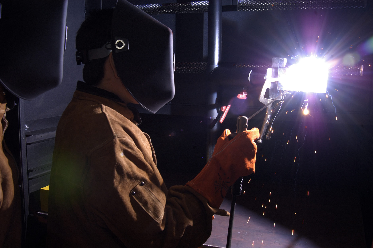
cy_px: 124
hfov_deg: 53.2
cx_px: 186
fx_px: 373
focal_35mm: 36
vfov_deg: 36.8
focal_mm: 24
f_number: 6.3
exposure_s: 1/180
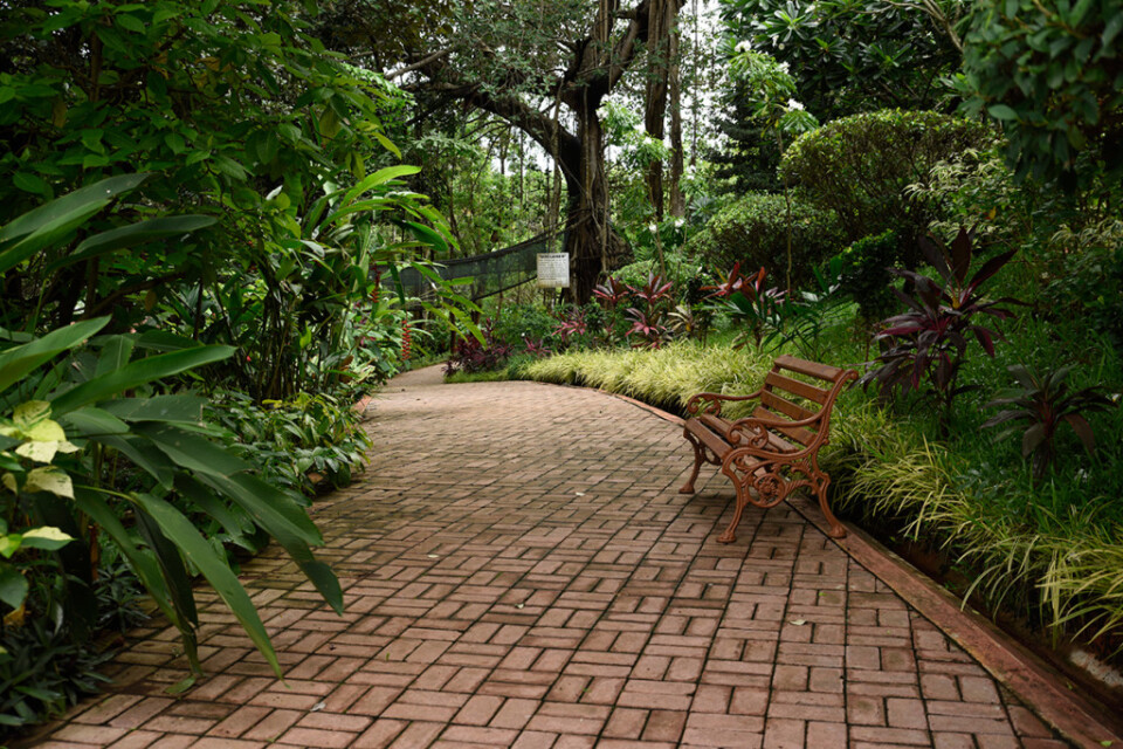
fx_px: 1123
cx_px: 562
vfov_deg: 36.9
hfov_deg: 53.1
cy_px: 374
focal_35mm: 36
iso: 100
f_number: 5
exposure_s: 1/100
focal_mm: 36
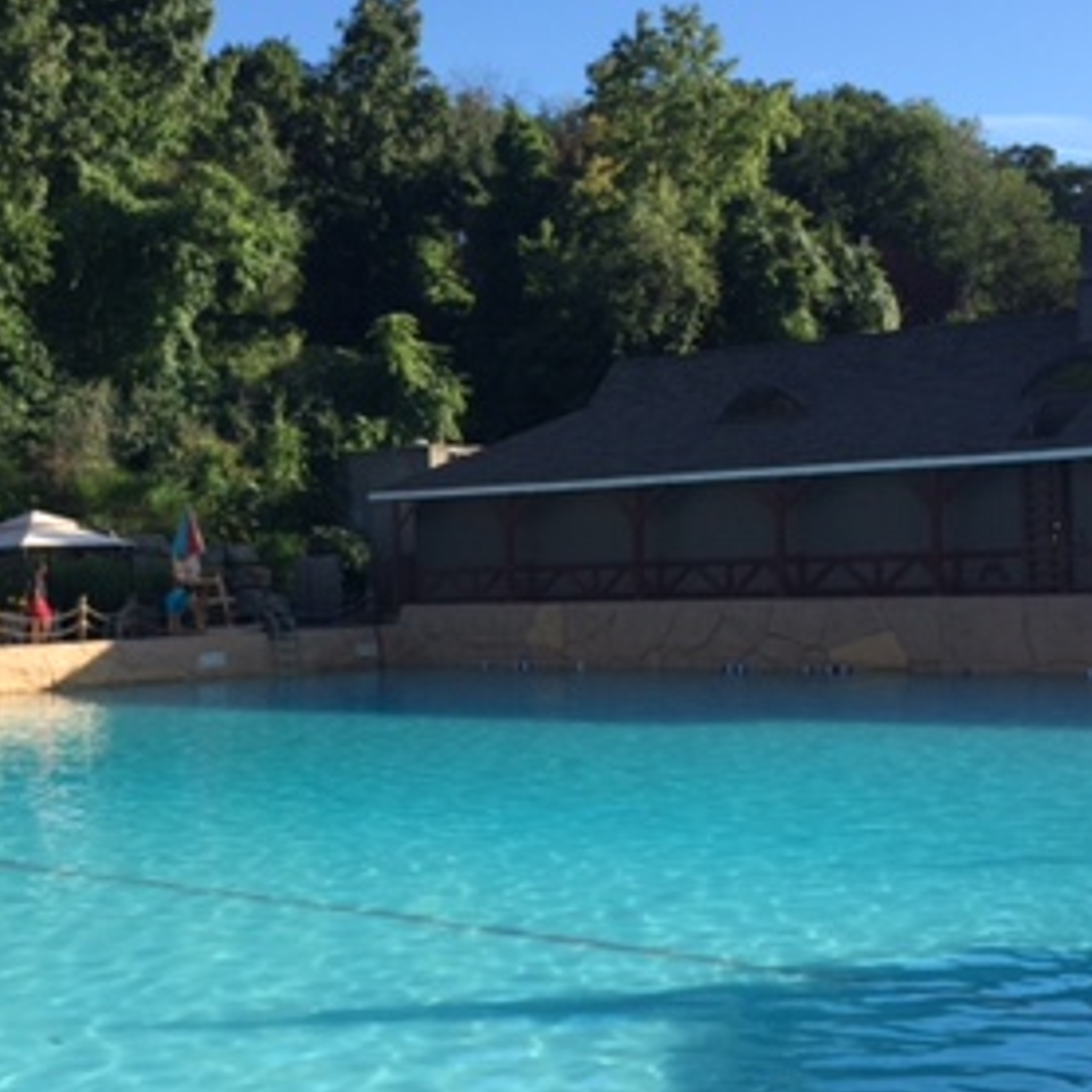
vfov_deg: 29.1
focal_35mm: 59
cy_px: 566
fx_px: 2106
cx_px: 267
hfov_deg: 28.6
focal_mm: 4.15
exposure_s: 1/964
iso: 32
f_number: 2.2
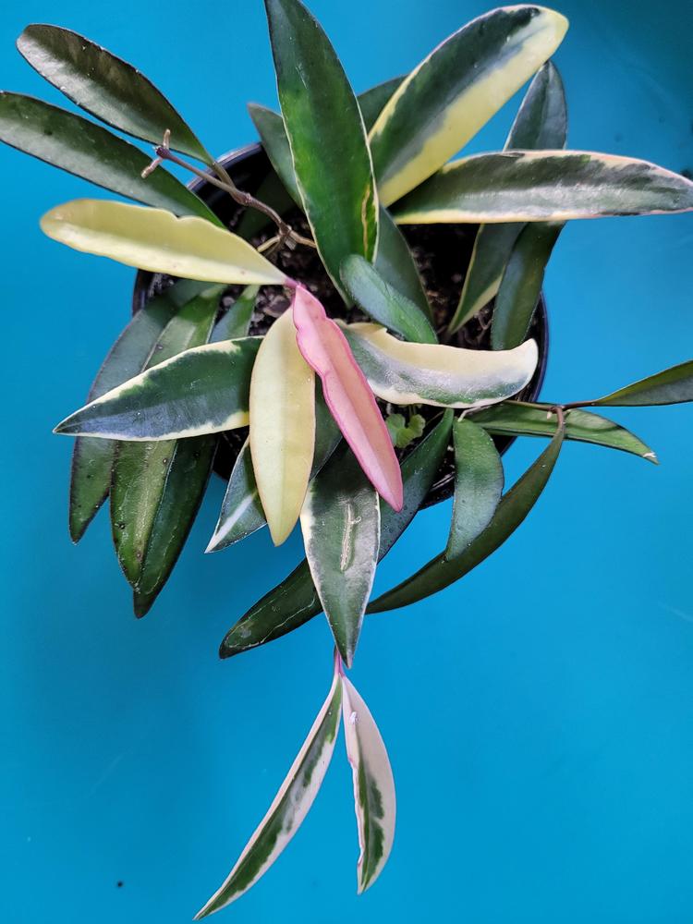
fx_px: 694
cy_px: 462
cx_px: 346
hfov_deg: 53.1
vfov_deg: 67.3
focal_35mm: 26
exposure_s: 1/120
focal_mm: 5.4
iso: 320
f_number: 1.8
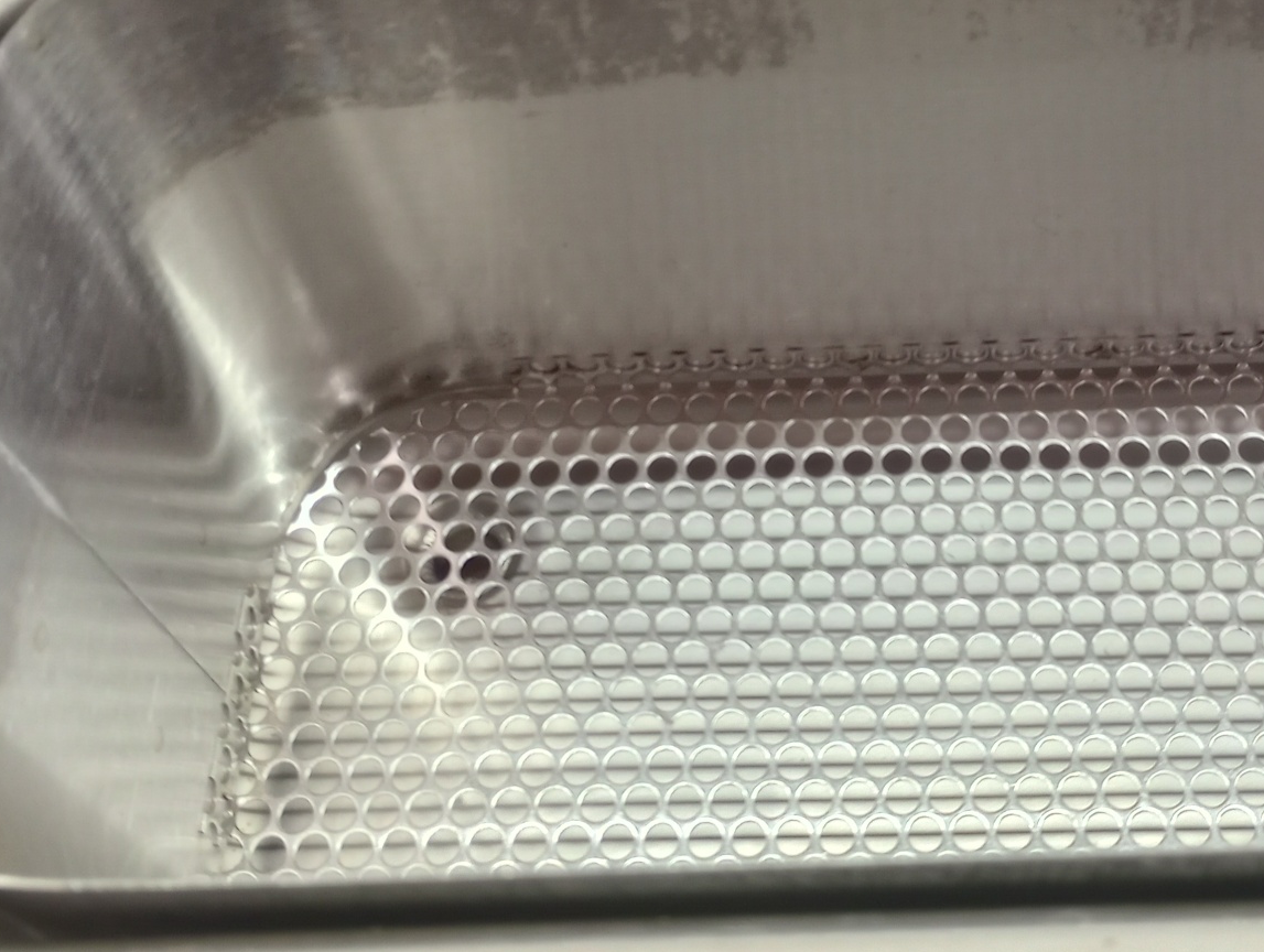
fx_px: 1829
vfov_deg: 28.9
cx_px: 892
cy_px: 299
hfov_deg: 37.5
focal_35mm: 50
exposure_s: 1/30
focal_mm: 4.27
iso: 408
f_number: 1.8
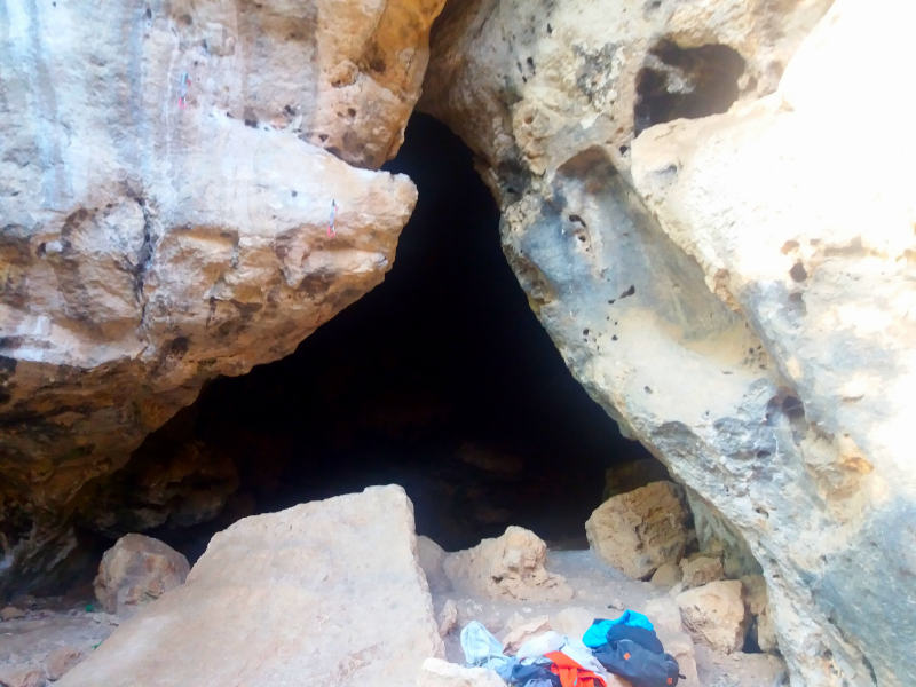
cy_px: 344
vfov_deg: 49.7
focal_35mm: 28
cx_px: 458
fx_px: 741
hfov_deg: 63.4
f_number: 1.9
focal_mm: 3.7
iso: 160
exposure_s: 1/25
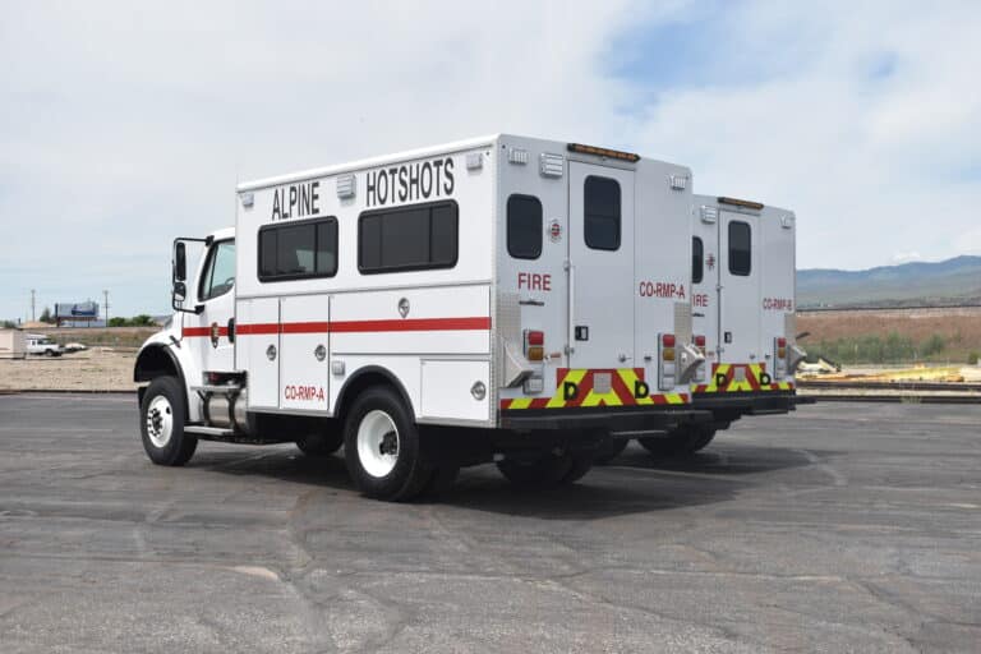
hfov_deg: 45.0
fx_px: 1185
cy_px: 327
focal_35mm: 44
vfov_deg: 30.8
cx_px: 490
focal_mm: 29
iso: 100
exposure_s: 1/400
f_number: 6.3
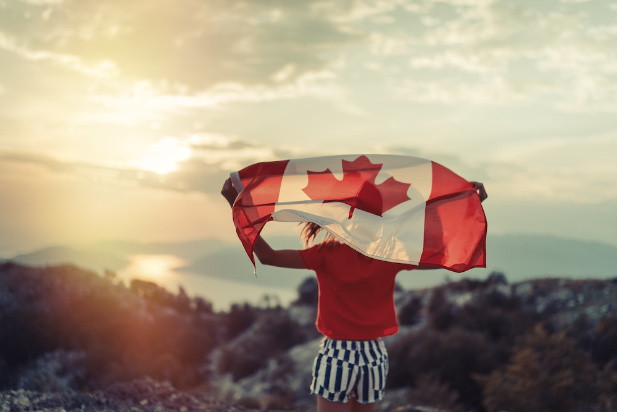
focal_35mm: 35
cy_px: 206
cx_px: 308
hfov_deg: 54.4
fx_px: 600
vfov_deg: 37.9
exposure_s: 1/6400
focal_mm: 35
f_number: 1.4
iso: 200
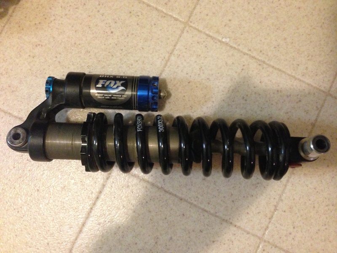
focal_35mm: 33
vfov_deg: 42.9
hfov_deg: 55.4
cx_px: 168
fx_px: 321
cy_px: 126
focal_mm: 4.13
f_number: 2.4
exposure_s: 1/15
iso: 500
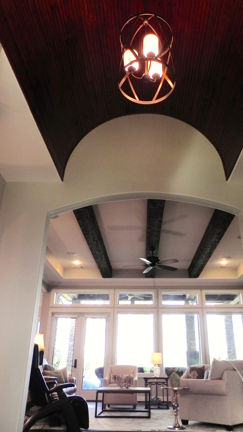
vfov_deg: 66.1
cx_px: 142
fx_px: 332
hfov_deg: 40.1
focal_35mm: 29
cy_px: 220
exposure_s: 1/57.3
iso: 160
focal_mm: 4.6
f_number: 3.2
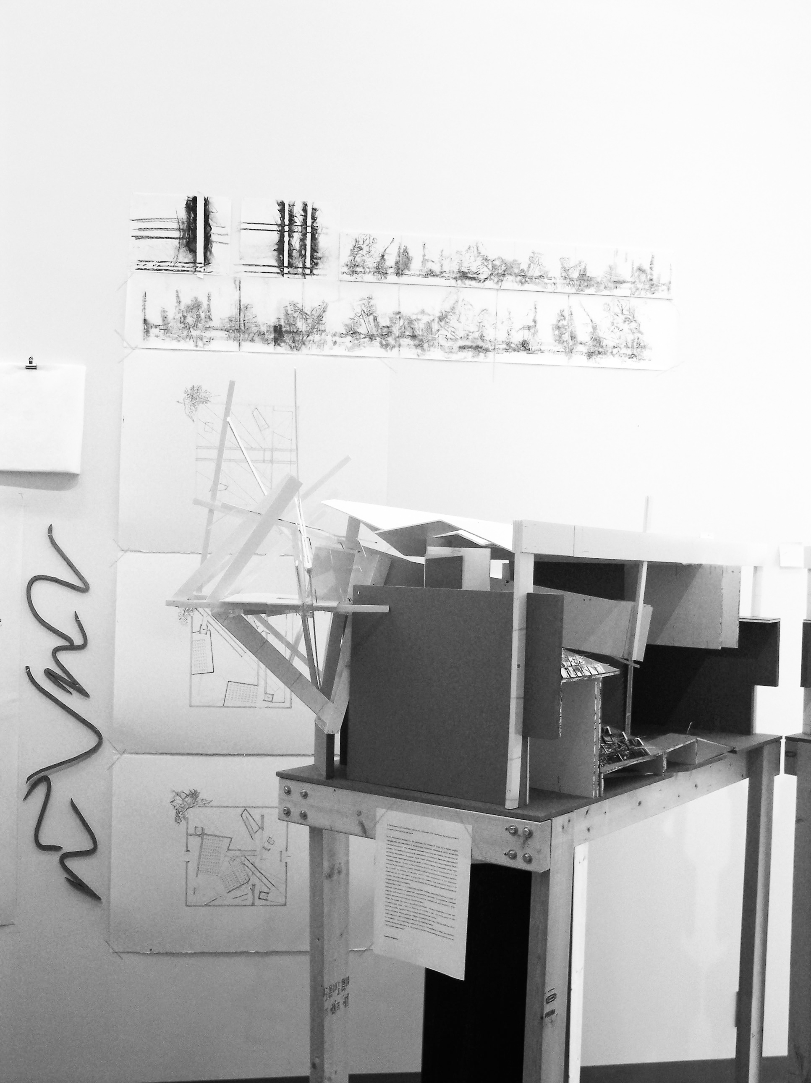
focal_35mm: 38
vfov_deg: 49.0
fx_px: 1188
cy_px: 542
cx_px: 406
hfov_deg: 37.7
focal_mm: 8
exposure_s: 1/60
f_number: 2.8
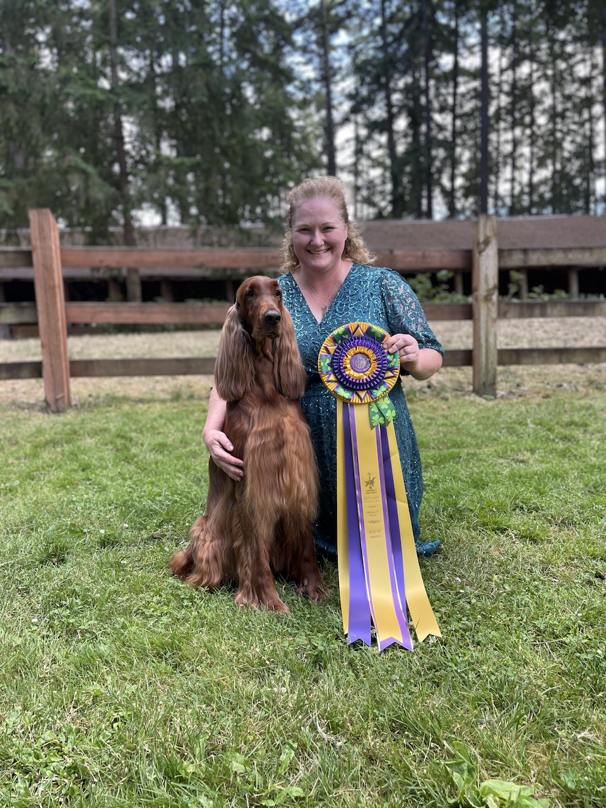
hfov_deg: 53.1
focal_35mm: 26
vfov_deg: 67.3
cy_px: 404
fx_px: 607
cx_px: 303
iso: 40
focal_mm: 5.1
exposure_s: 1/121
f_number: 1.6
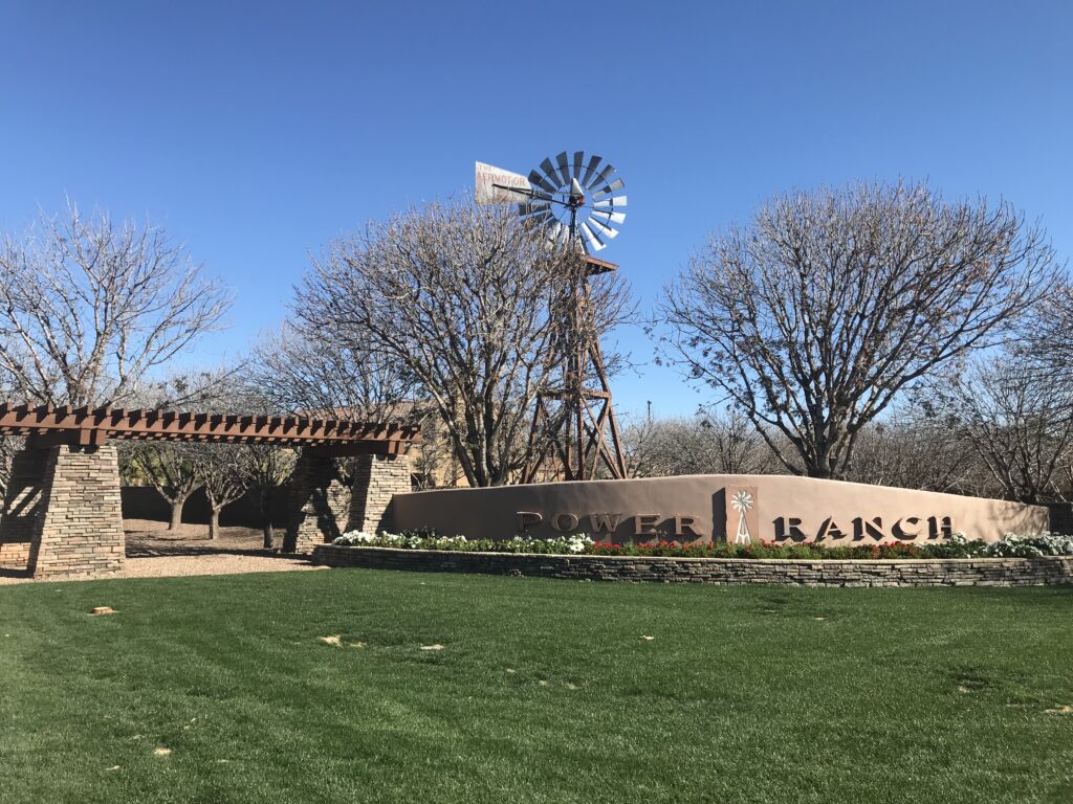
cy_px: 402
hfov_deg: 63.4
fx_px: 868
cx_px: 536
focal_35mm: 28
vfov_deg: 49.7
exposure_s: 1/1623
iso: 20
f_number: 1.8
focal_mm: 3.99
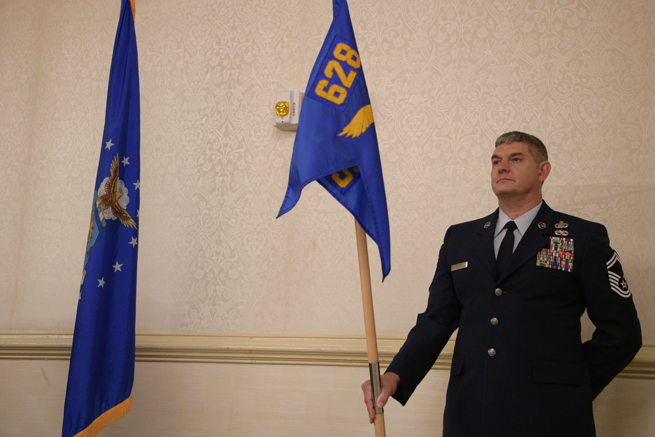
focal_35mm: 70
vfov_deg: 19.5
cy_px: 218
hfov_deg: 28.8
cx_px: 328
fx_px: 1274
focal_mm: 70
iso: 5000
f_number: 3.5
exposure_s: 1/100
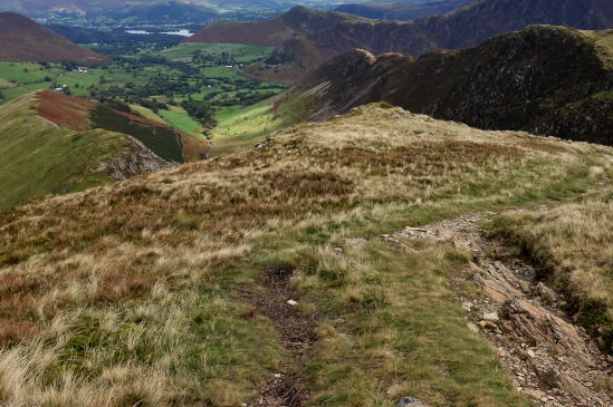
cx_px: 328
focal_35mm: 35
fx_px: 595
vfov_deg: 37.3
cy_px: 131
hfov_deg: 54.4
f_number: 8
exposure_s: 1/400
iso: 400
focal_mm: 8.8
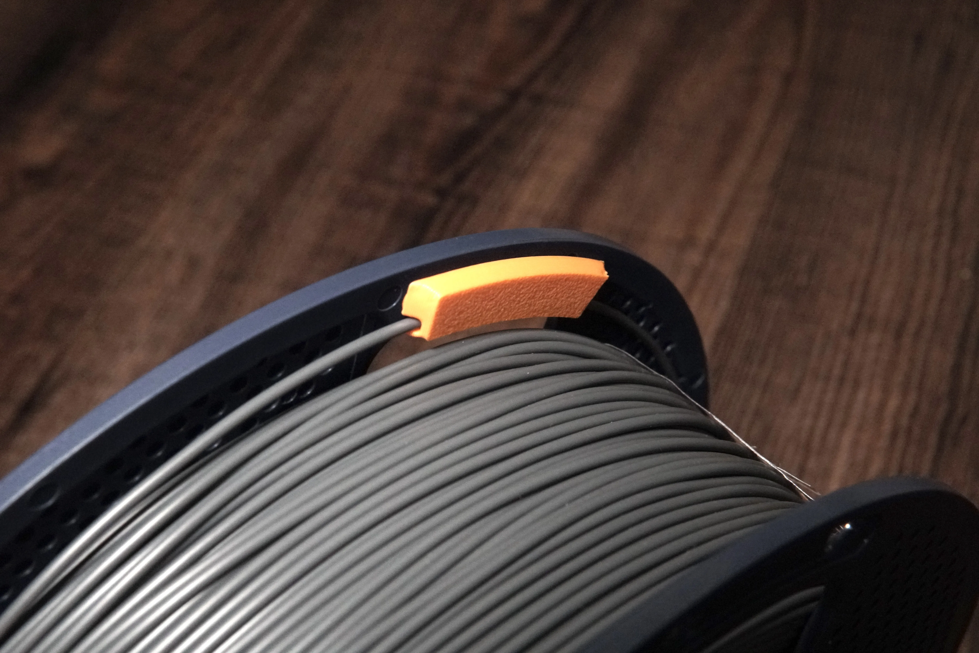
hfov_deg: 43.6
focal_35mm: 45
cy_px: 326
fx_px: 1224
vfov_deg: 29.9
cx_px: 490
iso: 4000
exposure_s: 1/60
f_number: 10
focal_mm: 30
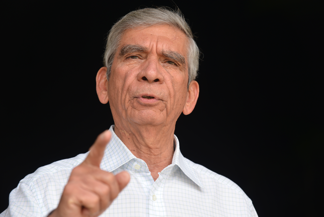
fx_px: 1008
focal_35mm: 112
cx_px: 162
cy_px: 108
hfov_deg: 18.3
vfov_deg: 12.2
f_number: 5.6
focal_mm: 112
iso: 250
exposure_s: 1/250
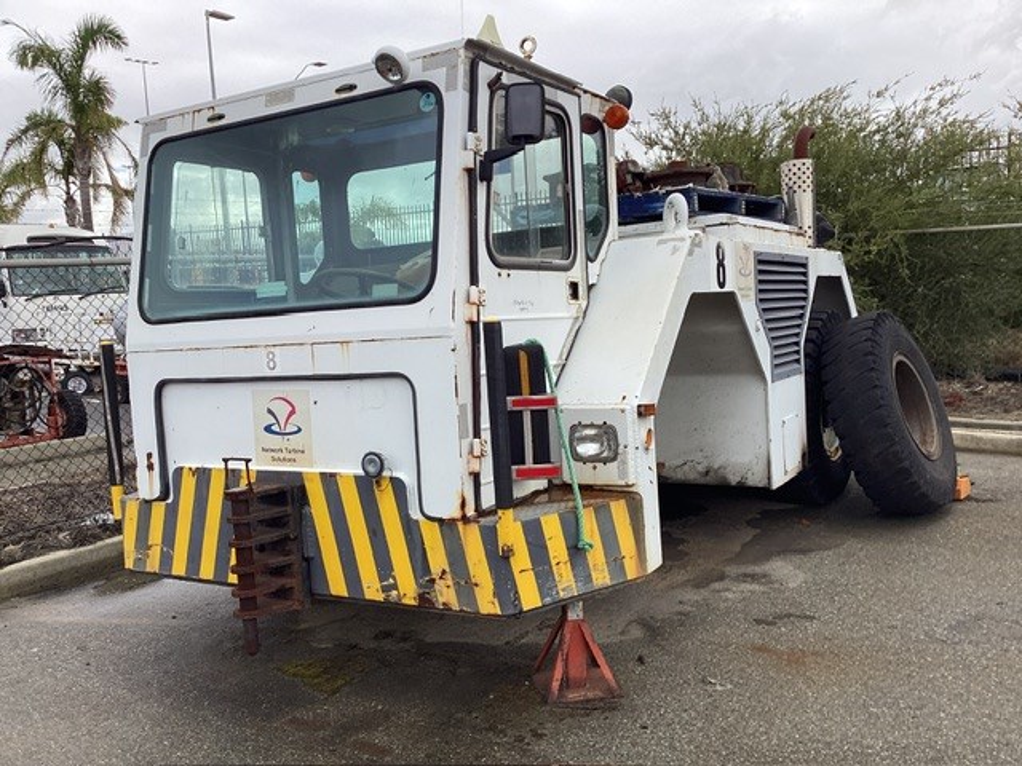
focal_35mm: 31
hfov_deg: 58.4
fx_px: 915
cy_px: 383
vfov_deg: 45.4
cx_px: 511
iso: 25
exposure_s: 1/668
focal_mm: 3.3
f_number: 2.4
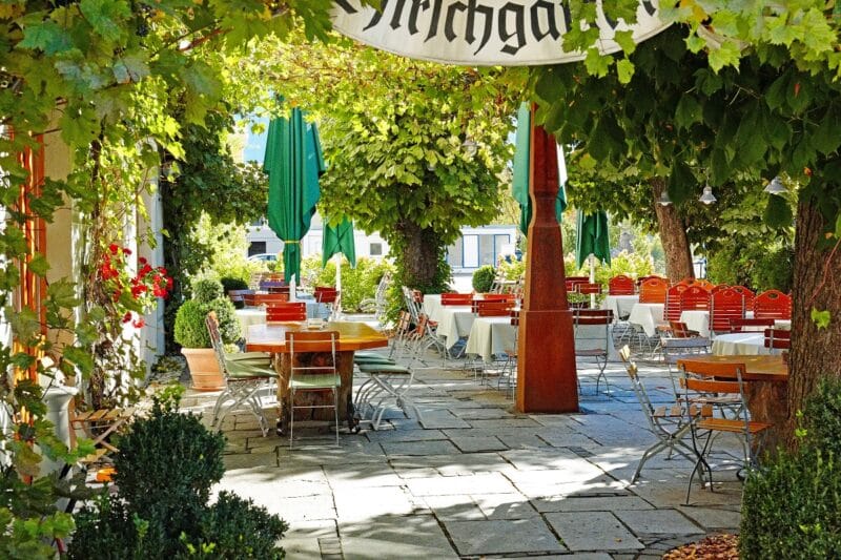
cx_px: 420
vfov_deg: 27.0
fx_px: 1168
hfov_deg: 39.6
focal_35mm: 50
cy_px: 280
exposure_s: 1/1000
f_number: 8
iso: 3200
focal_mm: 33
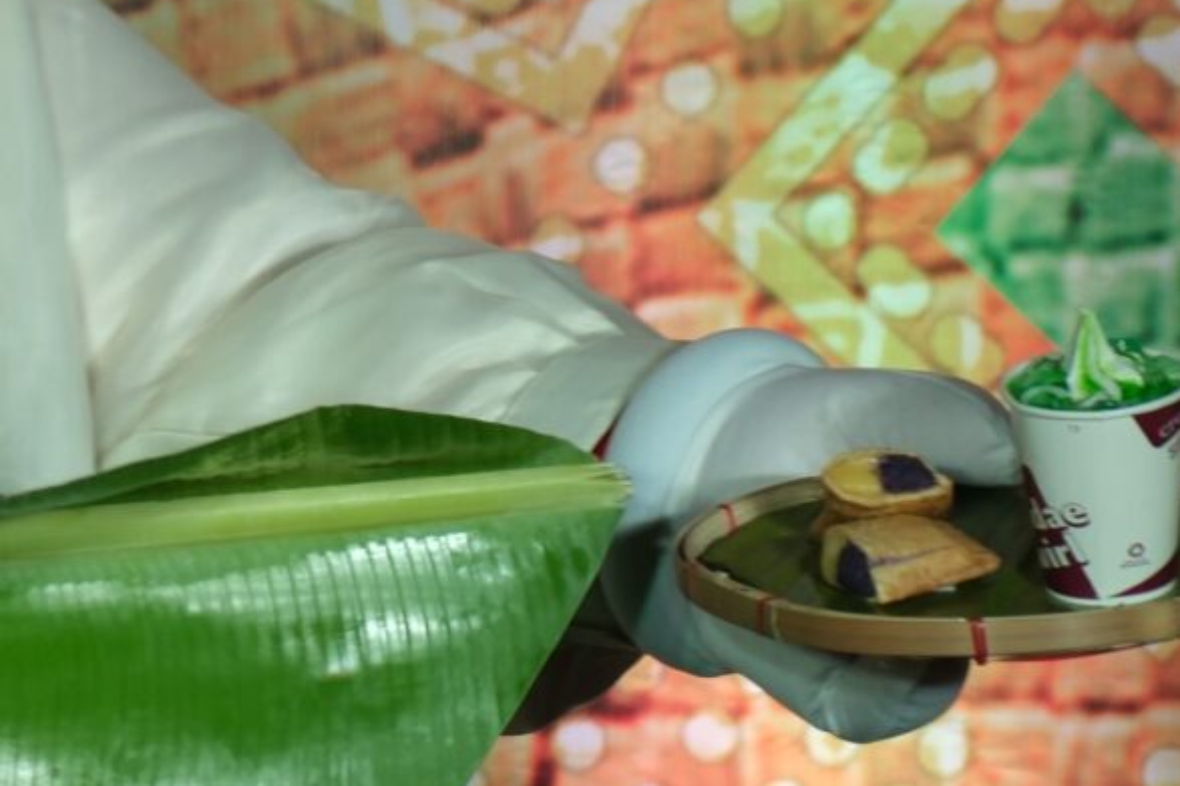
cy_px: -266
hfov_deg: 4.2
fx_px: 16121
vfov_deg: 2.8
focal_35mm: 492
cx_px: -836
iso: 320
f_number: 4.5
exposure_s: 1/140
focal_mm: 94.3
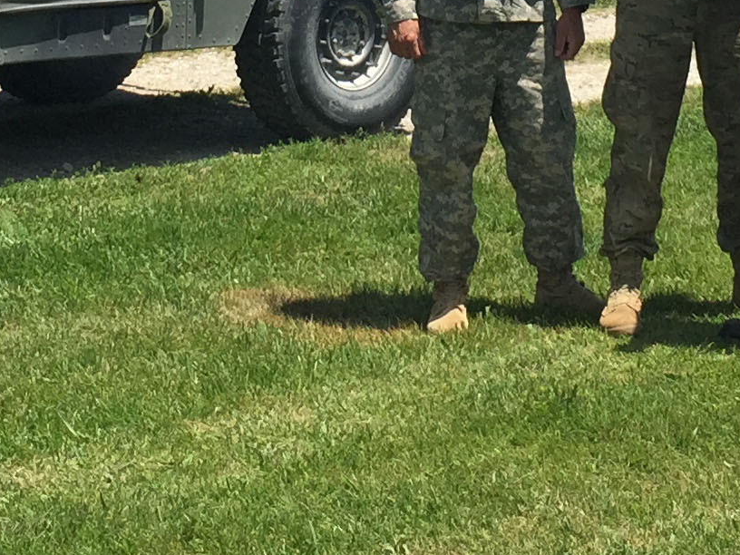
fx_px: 2480
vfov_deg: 12.1
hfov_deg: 17.0
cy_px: -318
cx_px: 444
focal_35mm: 116
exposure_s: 1/2198
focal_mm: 4.15
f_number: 2.2
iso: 32
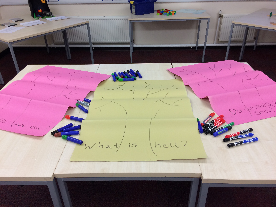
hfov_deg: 61.7
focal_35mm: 29
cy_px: 104
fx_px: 231
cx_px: 138
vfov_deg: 48.2
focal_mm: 4.15
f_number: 2.2
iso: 50
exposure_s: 1/33
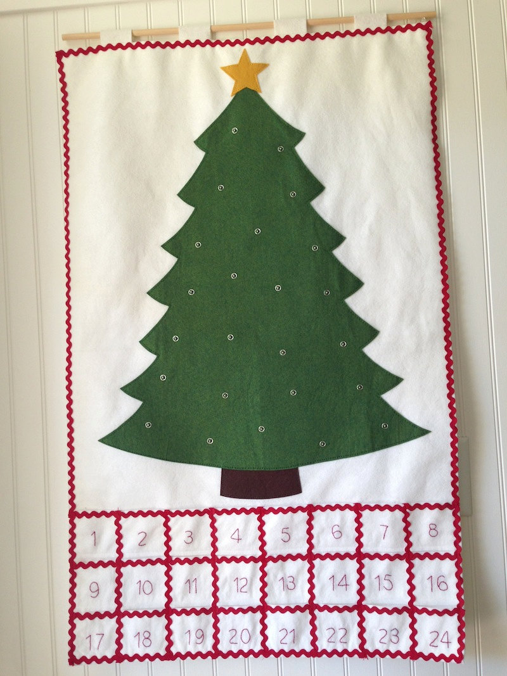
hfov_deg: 42.9
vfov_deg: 55.4
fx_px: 645
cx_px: 254
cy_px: 338
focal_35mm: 33
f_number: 2.4
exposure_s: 1/40
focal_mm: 4.13
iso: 50
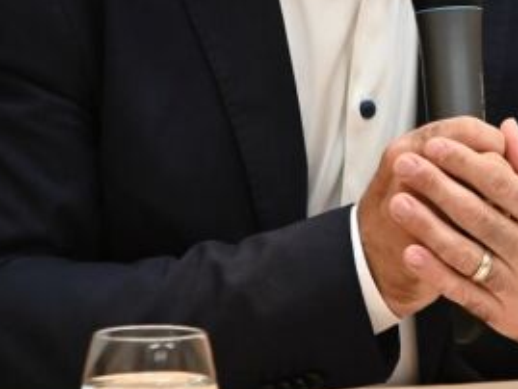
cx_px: 429
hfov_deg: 3.2
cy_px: -122
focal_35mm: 618
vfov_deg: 2.4
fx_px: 9252
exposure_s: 1/500
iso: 8000
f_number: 5
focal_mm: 175
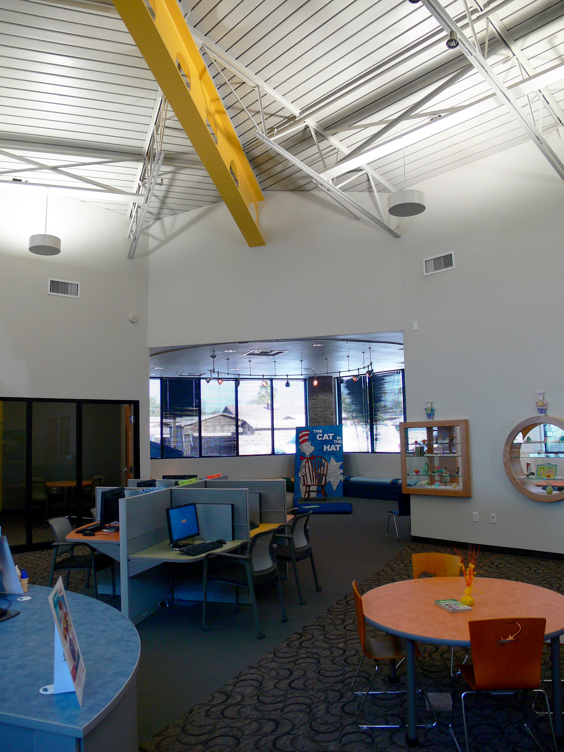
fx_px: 760
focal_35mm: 35
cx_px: 282
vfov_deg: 52.6
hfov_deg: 40.7
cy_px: 376
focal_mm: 7.4
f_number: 2.8
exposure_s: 1/50
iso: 80
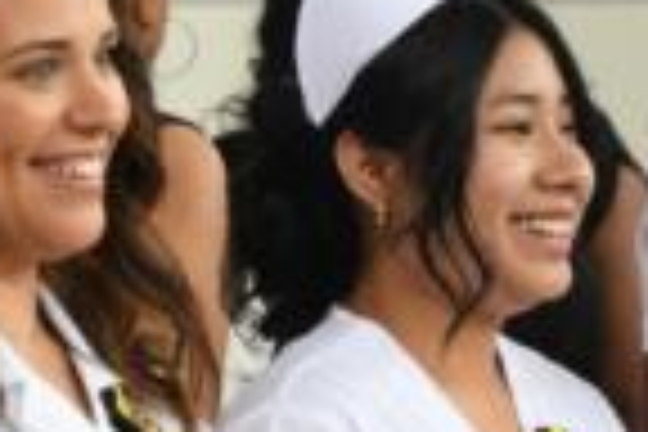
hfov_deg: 3.4
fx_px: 10889
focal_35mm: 605
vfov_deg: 2.3
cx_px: -86
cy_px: 520
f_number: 8
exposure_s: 1/60
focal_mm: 116
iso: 1000
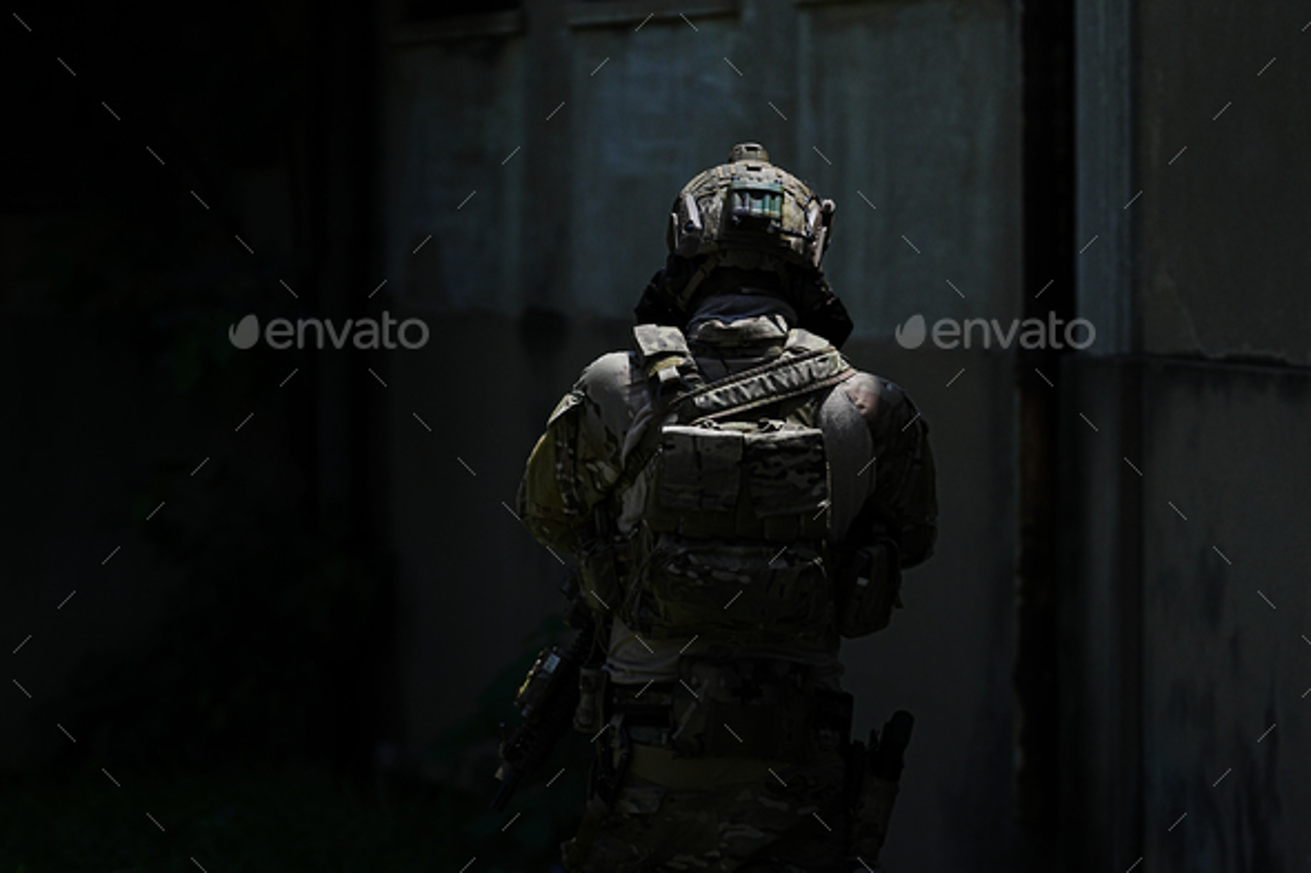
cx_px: 656
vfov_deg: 9.1
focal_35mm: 150
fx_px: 5461
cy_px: 436
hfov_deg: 13.7
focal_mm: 150
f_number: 4
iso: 100
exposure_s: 1/5814
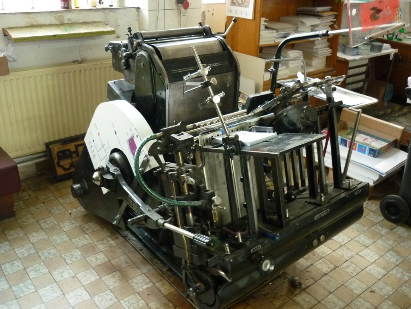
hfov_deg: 55.4
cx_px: 206
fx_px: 392
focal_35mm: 33
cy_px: 154
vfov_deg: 42.9
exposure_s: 1/10
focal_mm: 5.5
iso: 400
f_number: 2.8
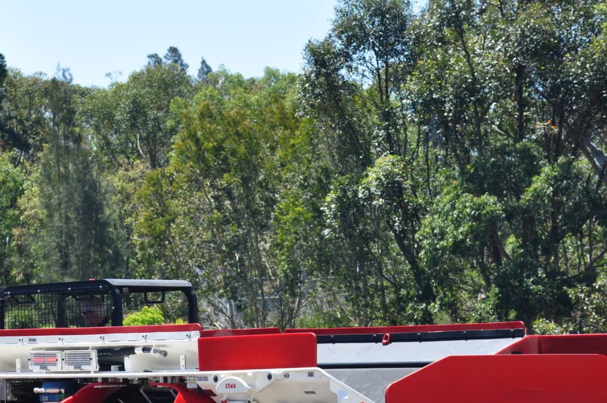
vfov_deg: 7.2
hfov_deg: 10.9
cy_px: 354
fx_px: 3183
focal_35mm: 189
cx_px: 190
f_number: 10
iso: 250
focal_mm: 70
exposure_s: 1/250
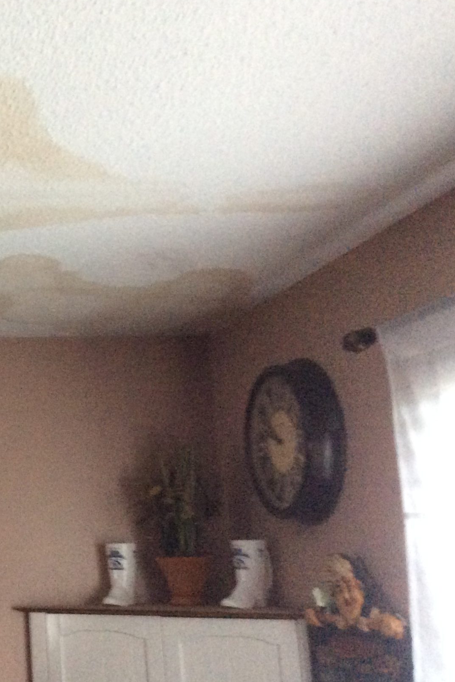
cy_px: 360
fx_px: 1005
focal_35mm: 53
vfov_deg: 37.5
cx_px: -48
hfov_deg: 23.9
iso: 250
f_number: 2.4
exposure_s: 1/24
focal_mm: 3.3
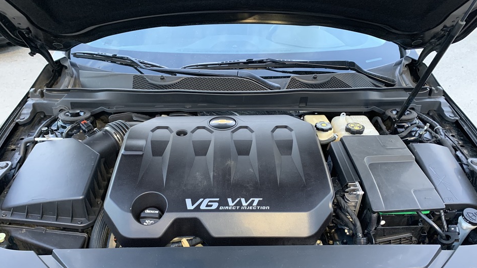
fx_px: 367
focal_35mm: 29
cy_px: 162
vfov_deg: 40.0
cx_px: 242
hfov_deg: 66.1
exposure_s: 1/60
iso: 320
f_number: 1.8
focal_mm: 4.25
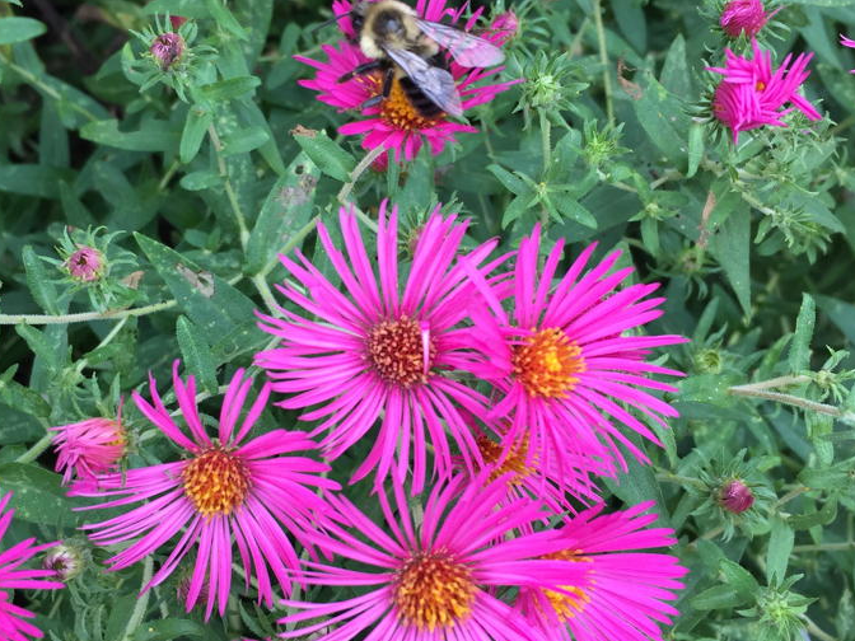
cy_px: 320
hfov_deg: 41.2
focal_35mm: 46
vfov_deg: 31.5
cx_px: 373
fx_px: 1136
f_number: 2.2
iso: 40
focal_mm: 4.15
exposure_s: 1/120
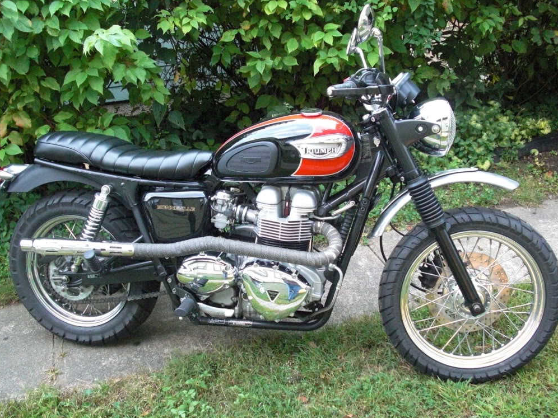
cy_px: 214
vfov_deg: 38.7
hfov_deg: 50.1
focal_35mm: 37
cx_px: 279
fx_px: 596
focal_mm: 6.3
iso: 800
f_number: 2.8
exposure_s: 1/100
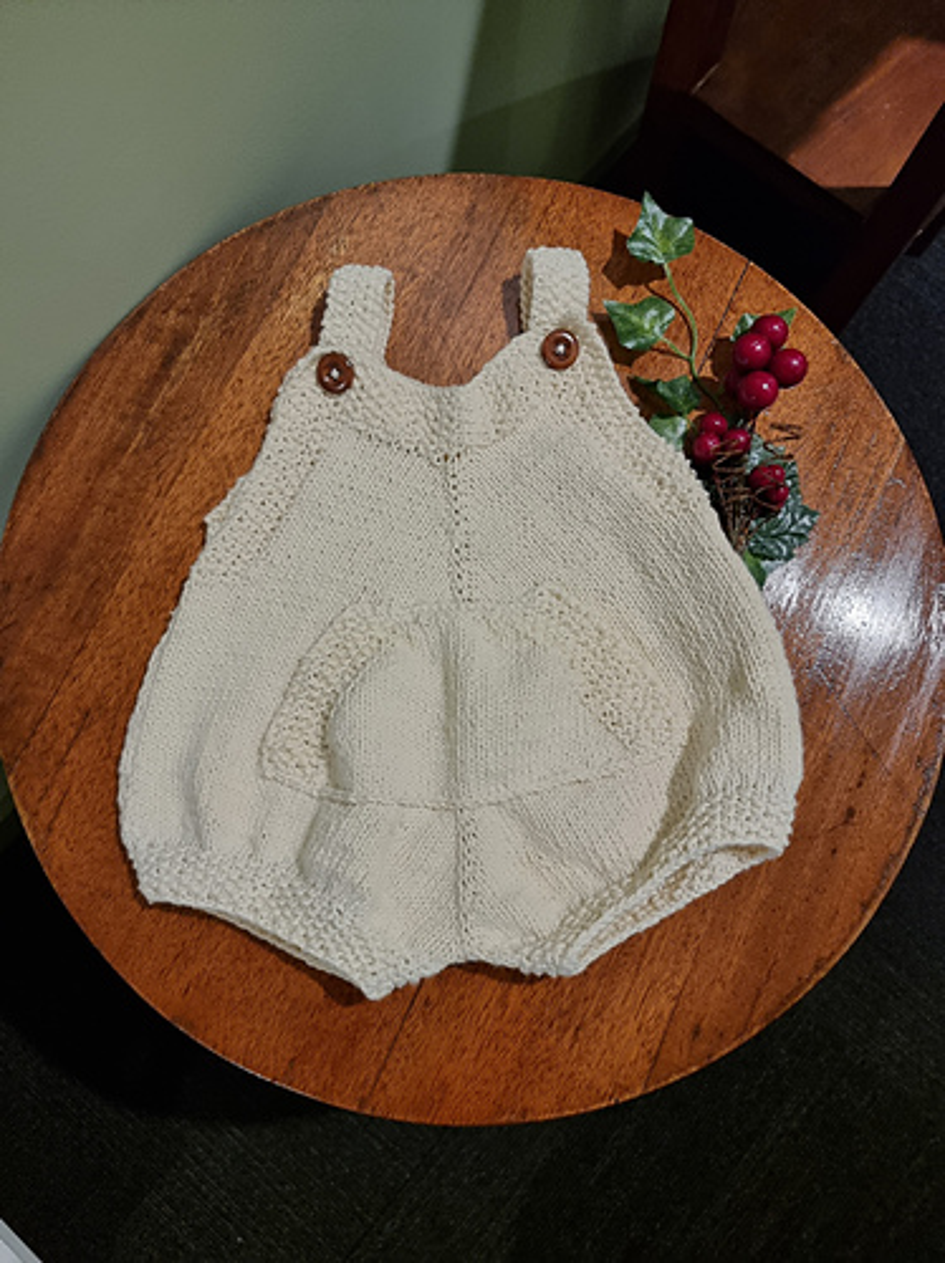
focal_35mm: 24
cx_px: 472
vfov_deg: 71.6
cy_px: 632
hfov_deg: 56.7
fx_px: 875
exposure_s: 1/50
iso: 400
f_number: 1.8
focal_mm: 6.7
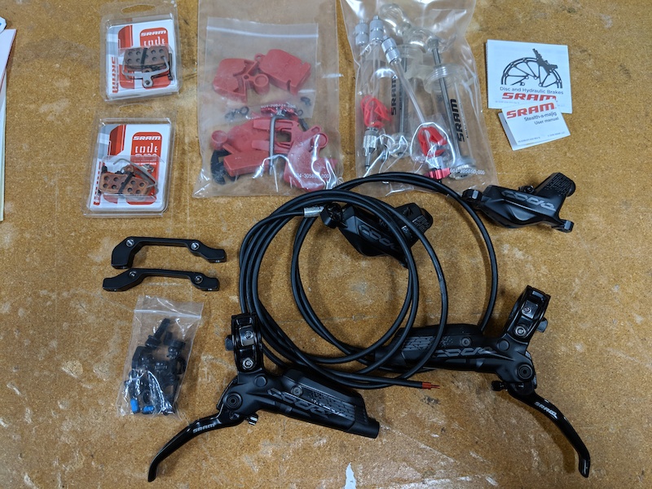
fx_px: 509
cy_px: 244
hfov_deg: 65.3
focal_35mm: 27
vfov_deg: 51.4
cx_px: 326
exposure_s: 1/120
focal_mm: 4.44
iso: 184
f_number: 1.8
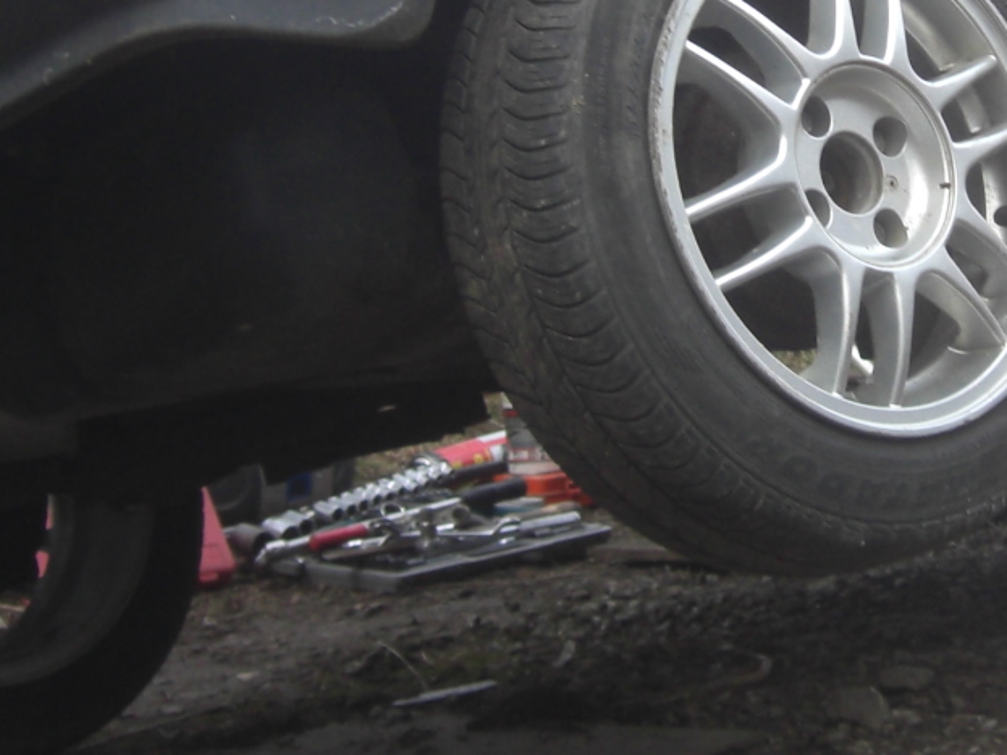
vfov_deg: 11.7
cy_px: -8
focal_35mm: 125
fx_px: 3636
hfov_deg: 15.5
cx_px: 978
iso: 100
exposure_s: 1/125
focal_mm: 7.9
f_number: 2.8
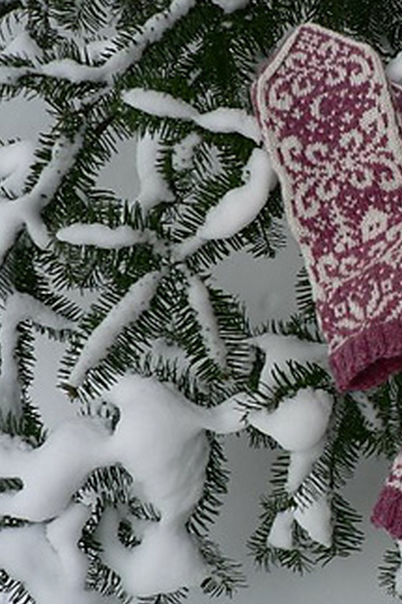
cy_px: 311
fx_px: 972
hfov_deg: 22.3
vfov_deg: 34.5
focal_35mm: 58
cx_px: 415
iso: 80
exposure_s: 1/160
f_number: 4
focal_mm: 6
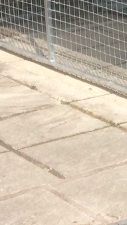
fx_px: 909
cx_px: 467
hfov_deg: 6.7
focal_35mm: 152
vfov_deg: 13.9
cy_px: -4
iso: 32
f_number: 2.2
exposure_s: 1/2564
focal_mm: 4.15
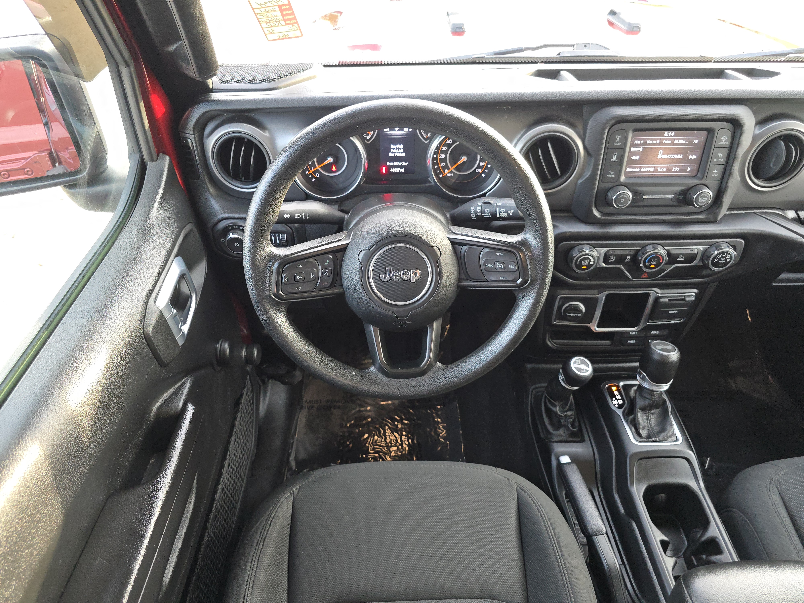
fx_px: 534
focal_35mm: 23
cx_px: 402
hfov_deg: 73.9
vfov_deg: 58.9
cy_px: 302
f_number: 1.7
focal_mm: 6.3
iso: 250
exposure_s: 1/120
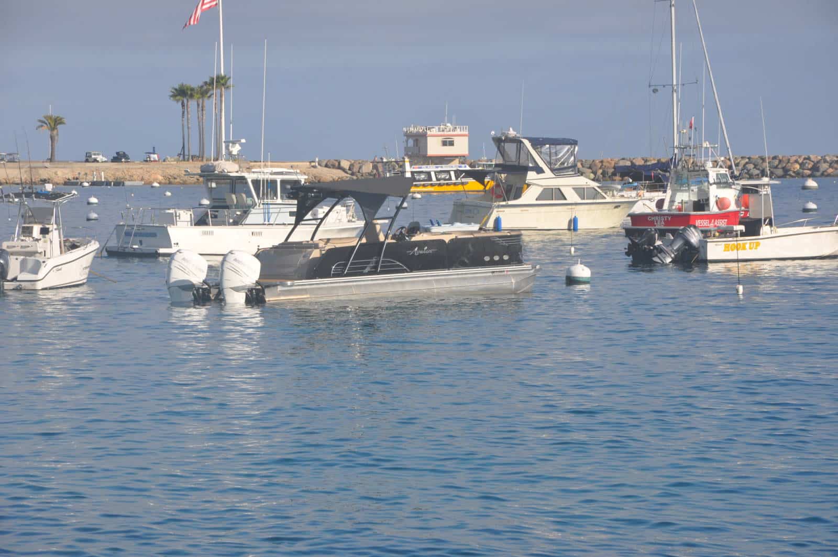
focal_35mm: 158
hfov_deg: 13.1
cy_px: 278
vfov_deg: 8.7
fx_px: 3662
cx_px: 419
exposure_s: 1/640
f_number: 13
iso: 320
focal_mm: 105
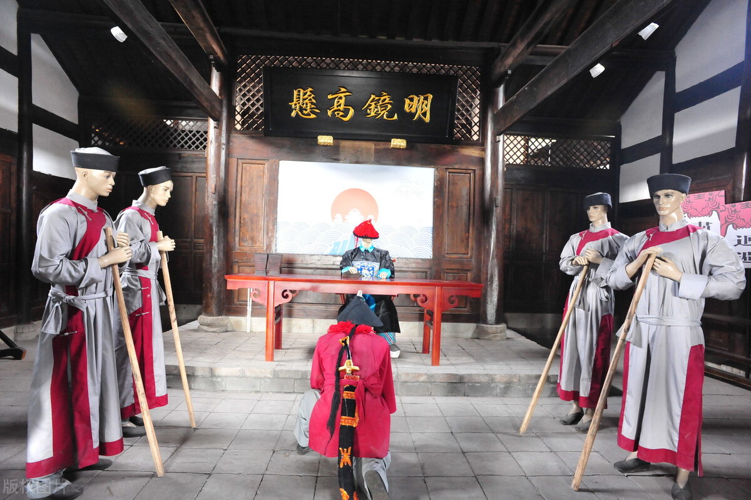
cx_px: 376
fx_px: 417
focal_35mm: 20
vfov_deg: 61.9
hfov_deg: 84.0
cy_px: 250
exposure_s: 1/20
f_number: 8
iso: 6400
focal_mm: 20
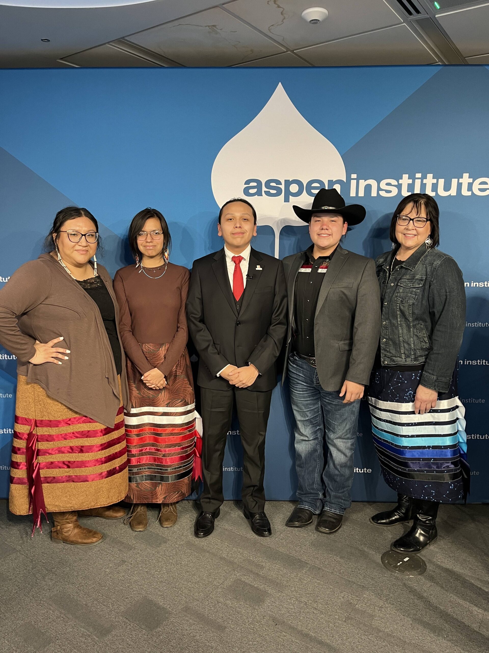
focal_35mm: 26
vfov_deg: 67.3
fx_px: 490
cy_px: 326
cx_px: 244
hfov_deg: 53.1
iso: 160
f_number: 1.6
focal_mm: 5.1
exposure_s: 1/60
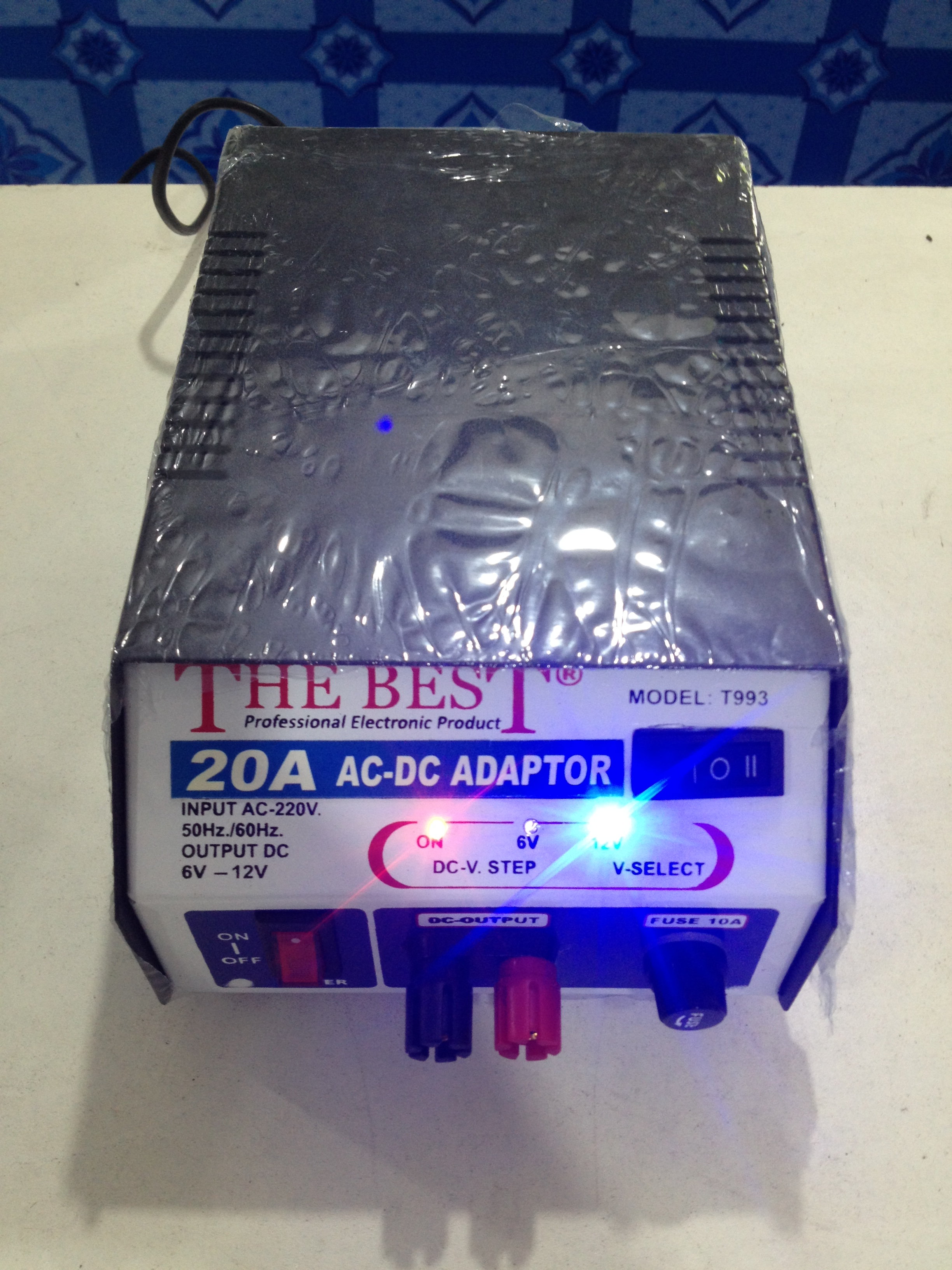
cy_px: 635
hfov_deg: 40.7
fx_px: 1283
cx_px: 476
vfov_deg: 52.6
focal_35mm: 35
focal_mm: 4.28
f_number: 2.4
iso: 80
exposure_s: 1/20
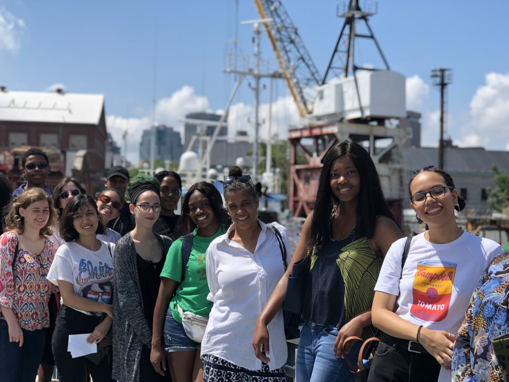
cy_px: 191
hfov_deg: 33.8
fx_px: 838
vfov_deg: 25.7
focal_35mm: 57
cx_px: 254
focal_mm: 6.6
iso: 20
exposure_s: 1/540
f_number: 2.8
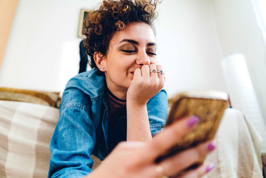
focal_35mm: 28
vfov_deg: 46.5
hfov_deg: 65.4
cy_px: 89
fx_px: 207
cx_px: 133
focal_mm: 28
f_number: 2
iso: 800
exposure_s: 1/200
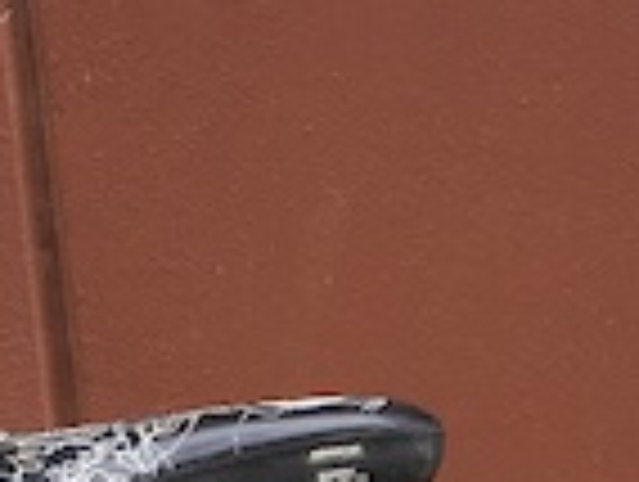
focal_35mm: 163
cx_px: 648
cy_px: 1243
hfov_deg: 12.0
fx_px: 3014
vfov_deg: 8.2
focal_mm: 4.15
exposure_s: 1/195
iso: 25
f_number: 2.2
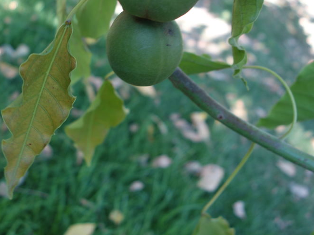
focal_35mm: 47
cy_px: 52
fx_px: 426
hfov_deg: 40.3
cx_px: 133
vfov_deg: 30.2
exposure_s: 1/125
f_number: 2.5
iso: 160
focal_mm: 10.4
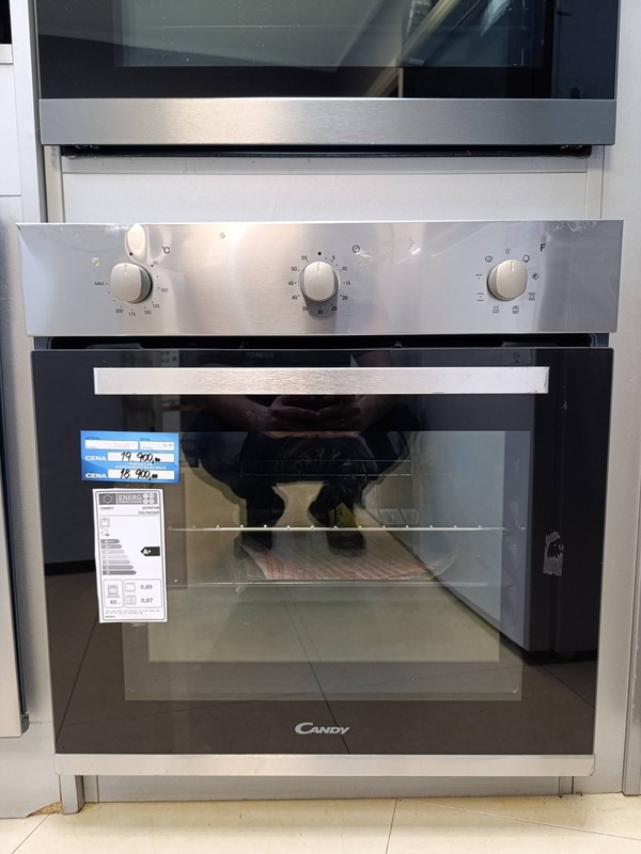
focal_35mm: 23
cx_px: 320
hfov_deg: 58.9
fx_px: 568
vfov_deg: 73.9
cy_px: 427
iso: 1250
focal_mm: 6.14
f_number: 1.6
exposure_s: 1/50
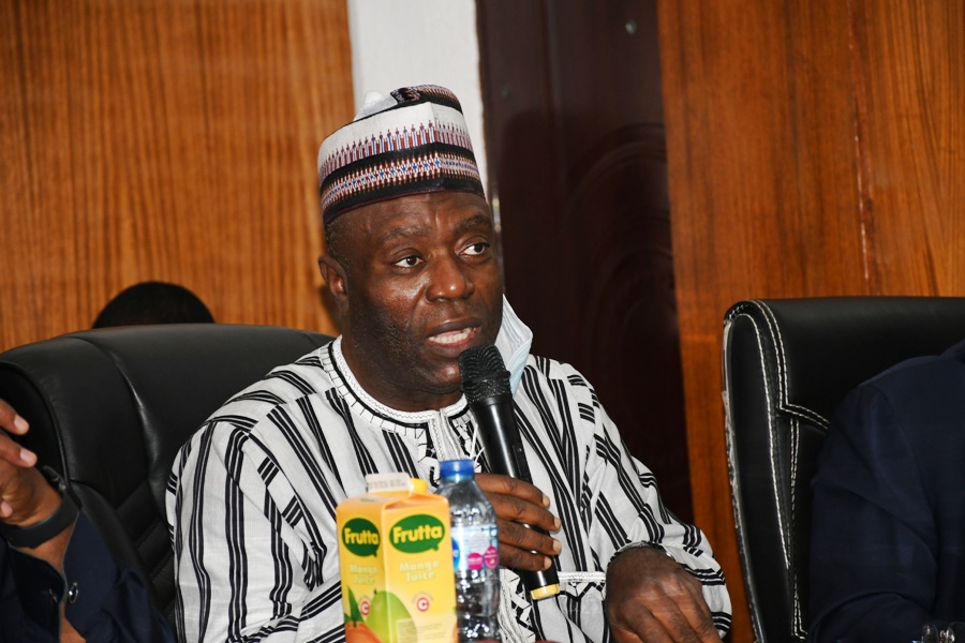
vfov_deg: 6.5
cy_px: 322
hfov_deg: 9.8
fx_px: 5629
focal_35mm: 210
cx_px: 482
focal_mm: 140
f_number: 5.6
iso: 800
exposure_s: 1/250
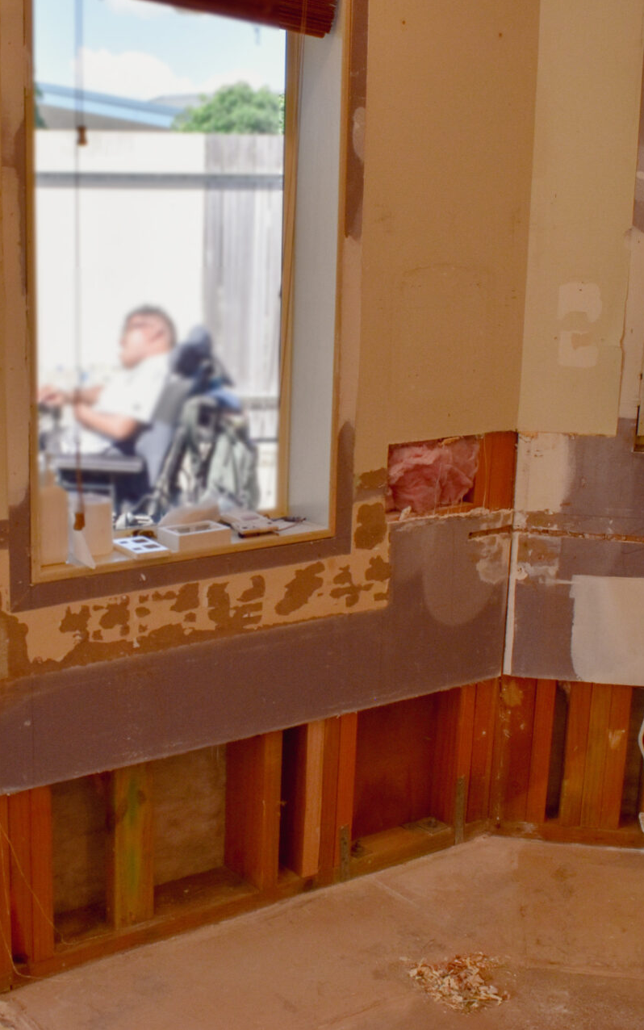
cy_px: 514
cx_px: 169
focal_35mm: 46
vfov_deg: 43.5
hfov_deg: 27.7
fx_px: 1291
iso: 400
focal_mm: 20
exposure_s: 1/160
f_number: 9
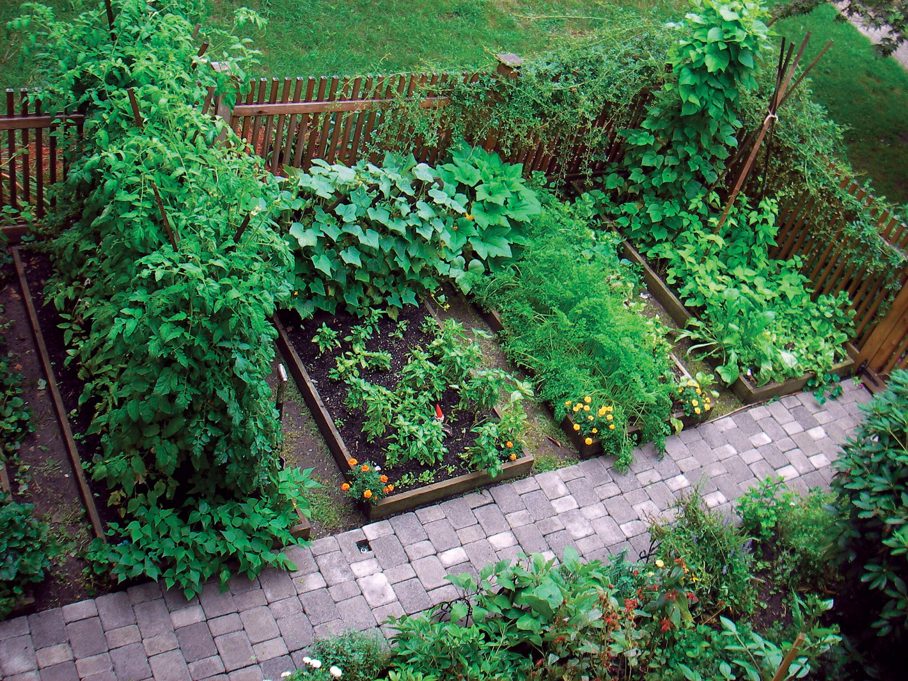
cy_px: 340
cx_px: 454
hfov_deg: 49.0
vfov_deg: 37.7
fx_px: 997
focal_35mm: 38
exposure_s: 1/60
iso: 50
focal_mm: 6.3
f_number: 3.3
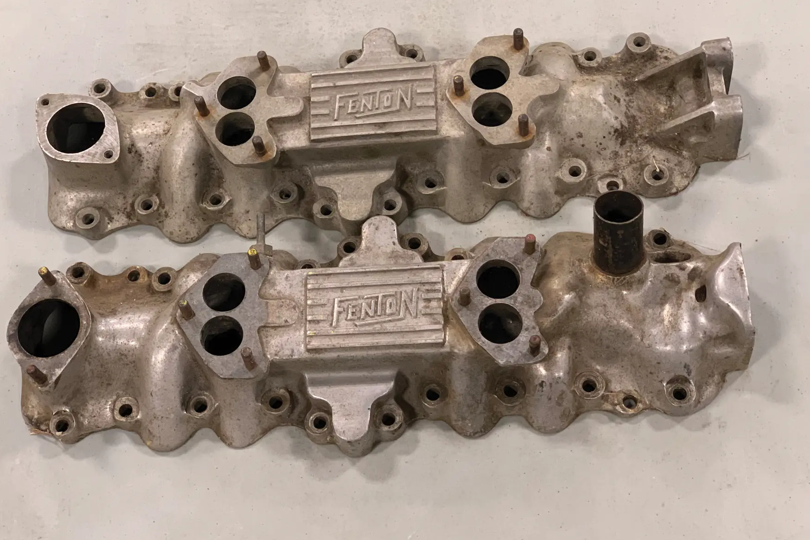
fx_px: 1327
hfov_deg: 33.9
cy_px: 227
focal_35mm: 59
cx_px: 377
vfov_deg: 23.0
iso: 200
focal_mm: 6
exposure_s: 1/60
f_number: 2.4
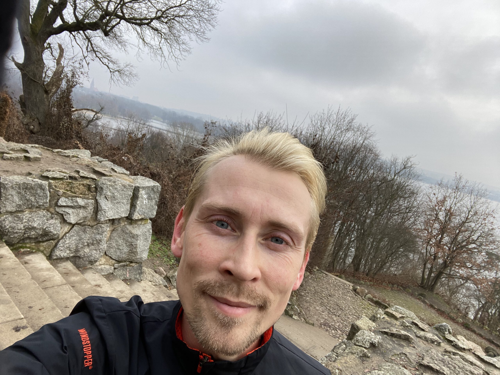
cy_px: 188
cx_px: 250
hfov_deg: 73.9
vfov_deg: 58.9
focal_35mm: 23
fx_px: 332
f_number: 2.2
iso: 40
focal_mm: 2.71
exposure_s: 1/122
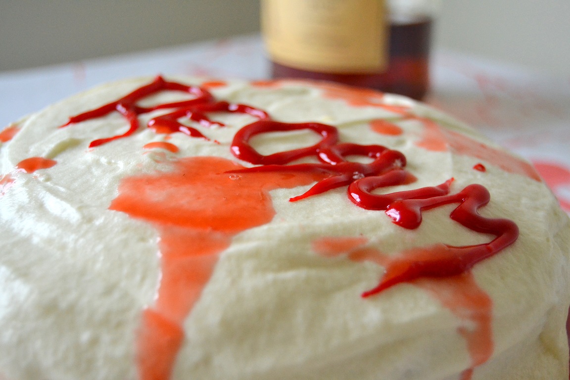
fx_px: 807
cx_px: 285
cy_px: 190
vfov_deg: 26.5
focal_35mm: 51
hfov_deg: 38.9
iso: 1600
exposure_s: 1/500
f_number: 4.5
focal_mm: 34
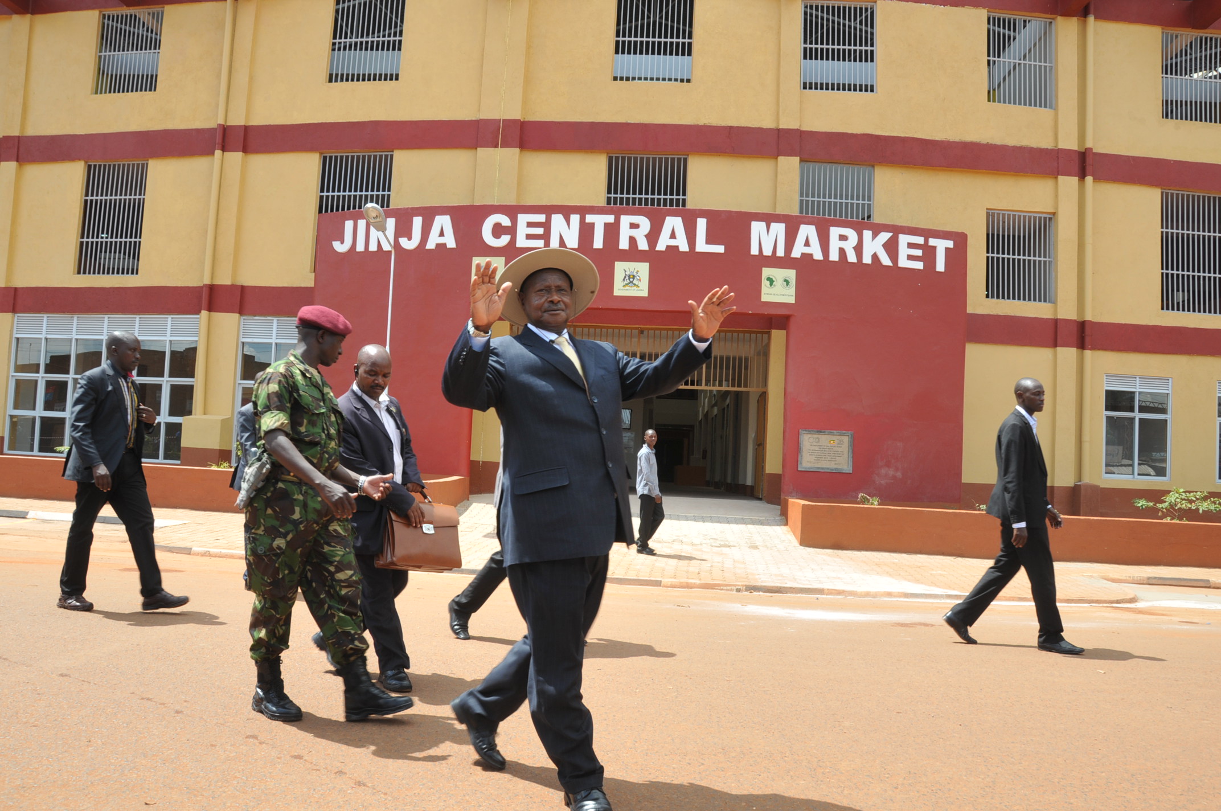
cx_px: 610
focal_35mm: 27
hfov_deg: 67.4
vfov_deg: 47.8
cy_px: 406
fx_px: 915
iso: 200
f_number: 10
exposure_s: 1/125
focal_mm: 18
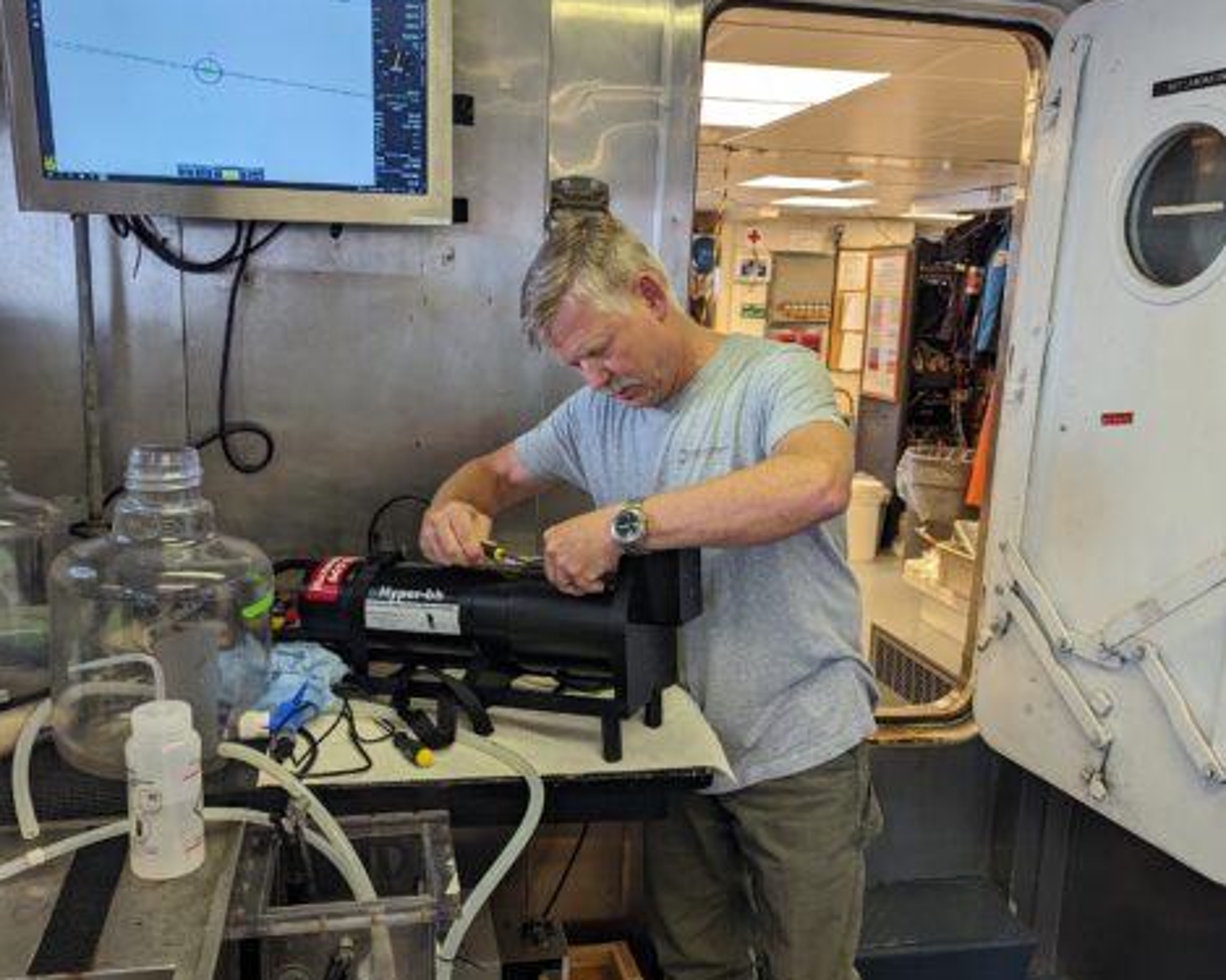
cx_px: 625
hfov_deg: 55.7
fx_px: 1161
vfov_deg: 45.7
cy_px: 536
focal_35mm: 32
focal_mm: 6.81
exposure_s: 1/60
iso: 78
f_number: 1.85
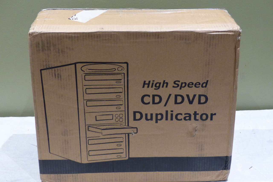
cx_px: 136
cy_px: 89
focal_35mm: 49
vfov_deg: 27.5
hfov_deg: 40.3
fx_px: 372
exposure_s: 1/25
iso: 400
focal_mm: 8.4
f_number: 2.8
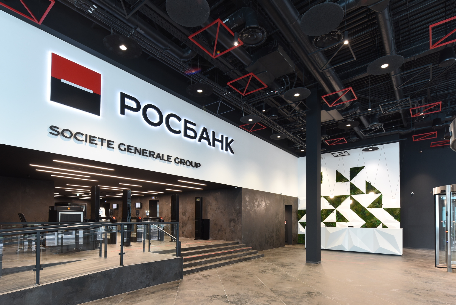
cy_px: 152
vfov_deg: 64.6
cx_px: 228
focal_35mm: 19
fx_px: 241
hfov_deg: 86.9
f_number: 8
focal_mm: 19
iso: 400
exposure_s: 1/3
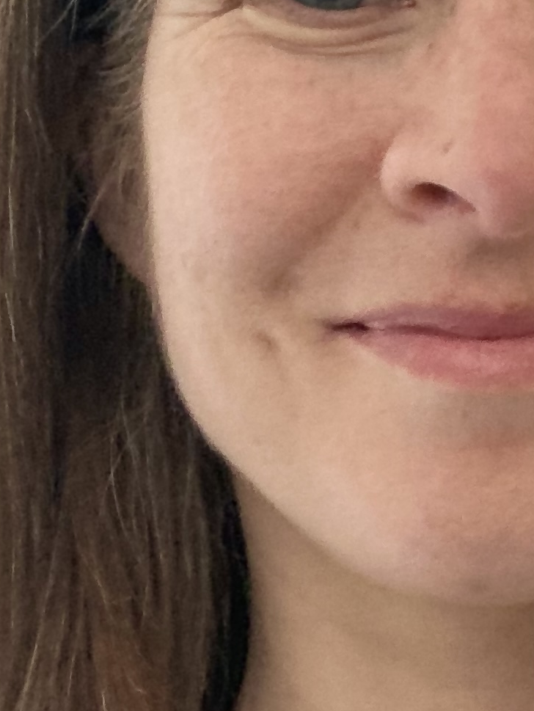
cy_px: 358
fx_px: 2096
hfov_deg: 14.3
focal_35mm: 102
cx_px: 511
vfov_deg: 19.2
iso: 320
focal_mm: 2.87
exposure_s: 1/38
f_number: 2.2
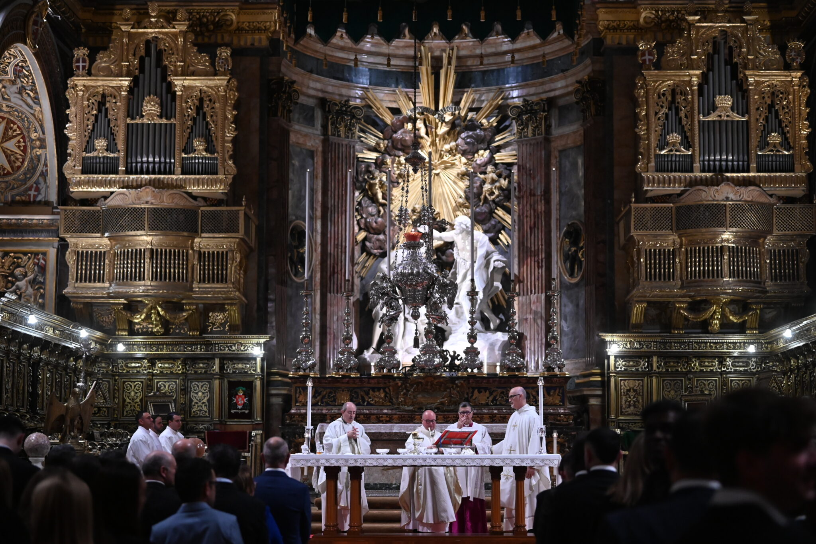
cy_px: 272
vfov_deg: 19.5
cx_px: 408
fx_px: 1586
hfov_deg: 28.8
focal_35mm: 70
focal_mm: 70
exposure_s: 1/200
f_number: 2.8
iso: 5000
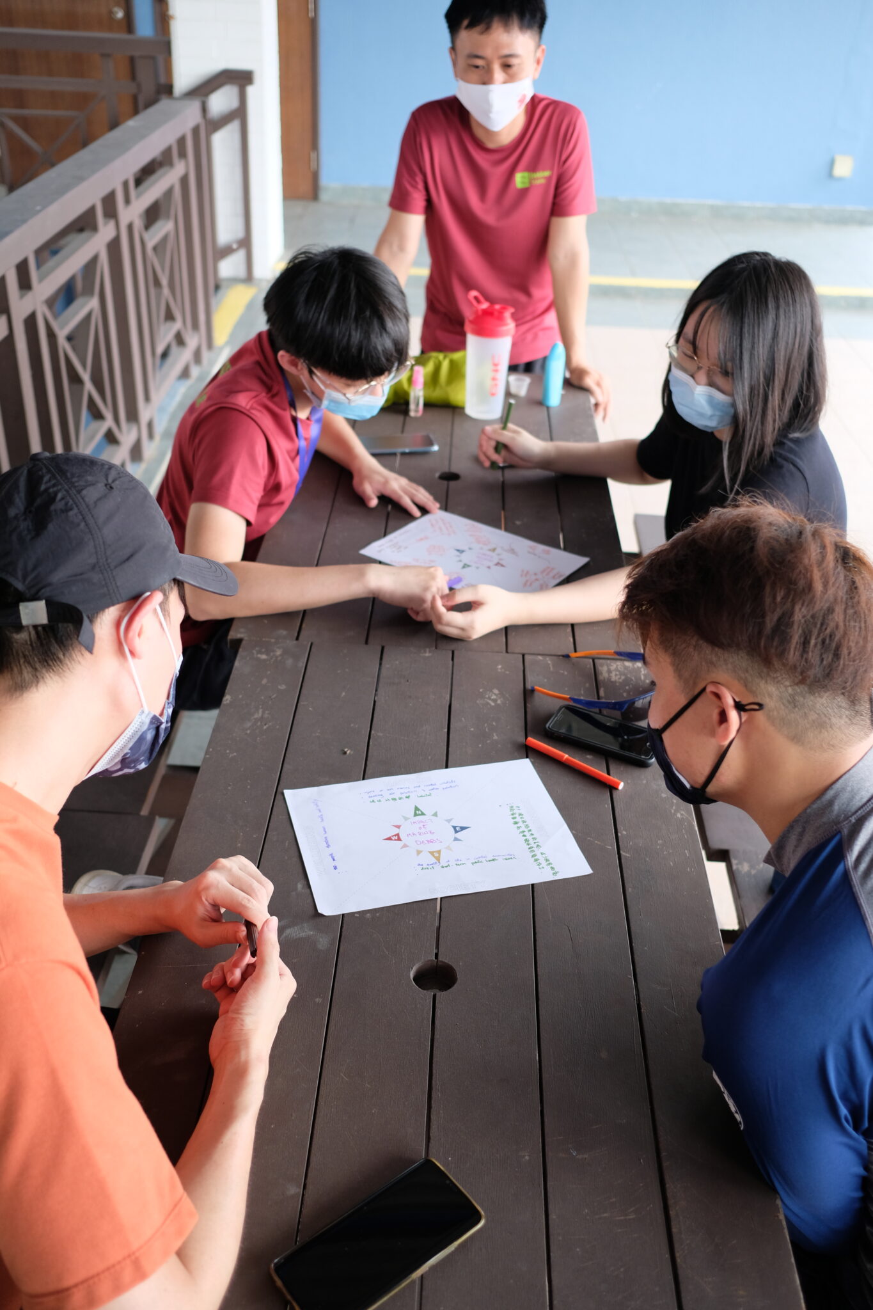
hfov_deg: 37.8
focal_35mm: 35
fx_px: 1273
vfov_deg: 54.4
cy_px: 655
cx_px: 436
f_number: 2.5
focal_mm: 23
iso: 400
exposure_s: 1/160
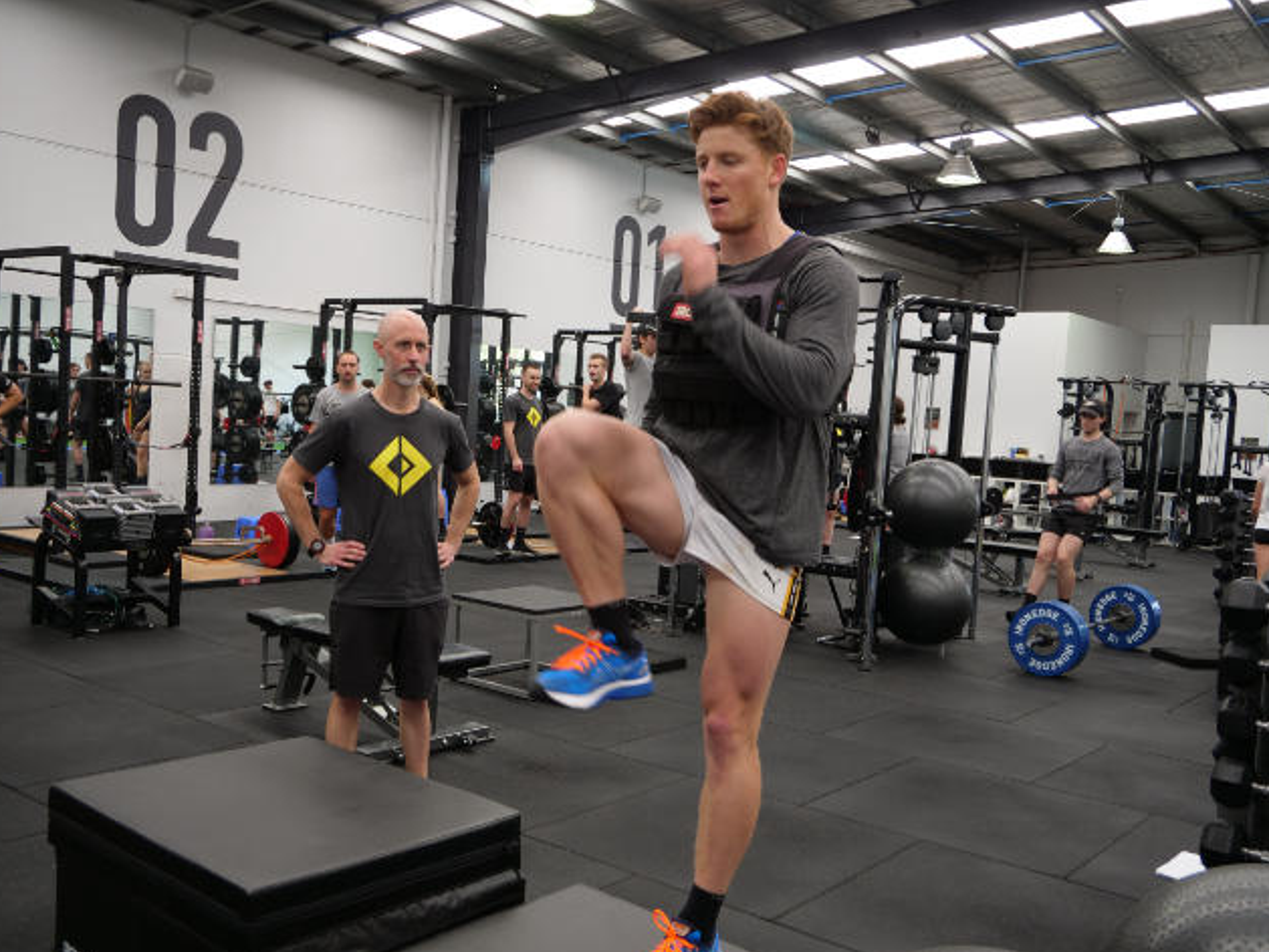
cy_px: 489
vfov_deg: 45.5
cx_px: 642
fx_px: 1137
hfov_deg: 58.3
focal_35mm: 31
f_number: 4.5
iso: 200
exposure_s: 1/80
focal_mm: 15
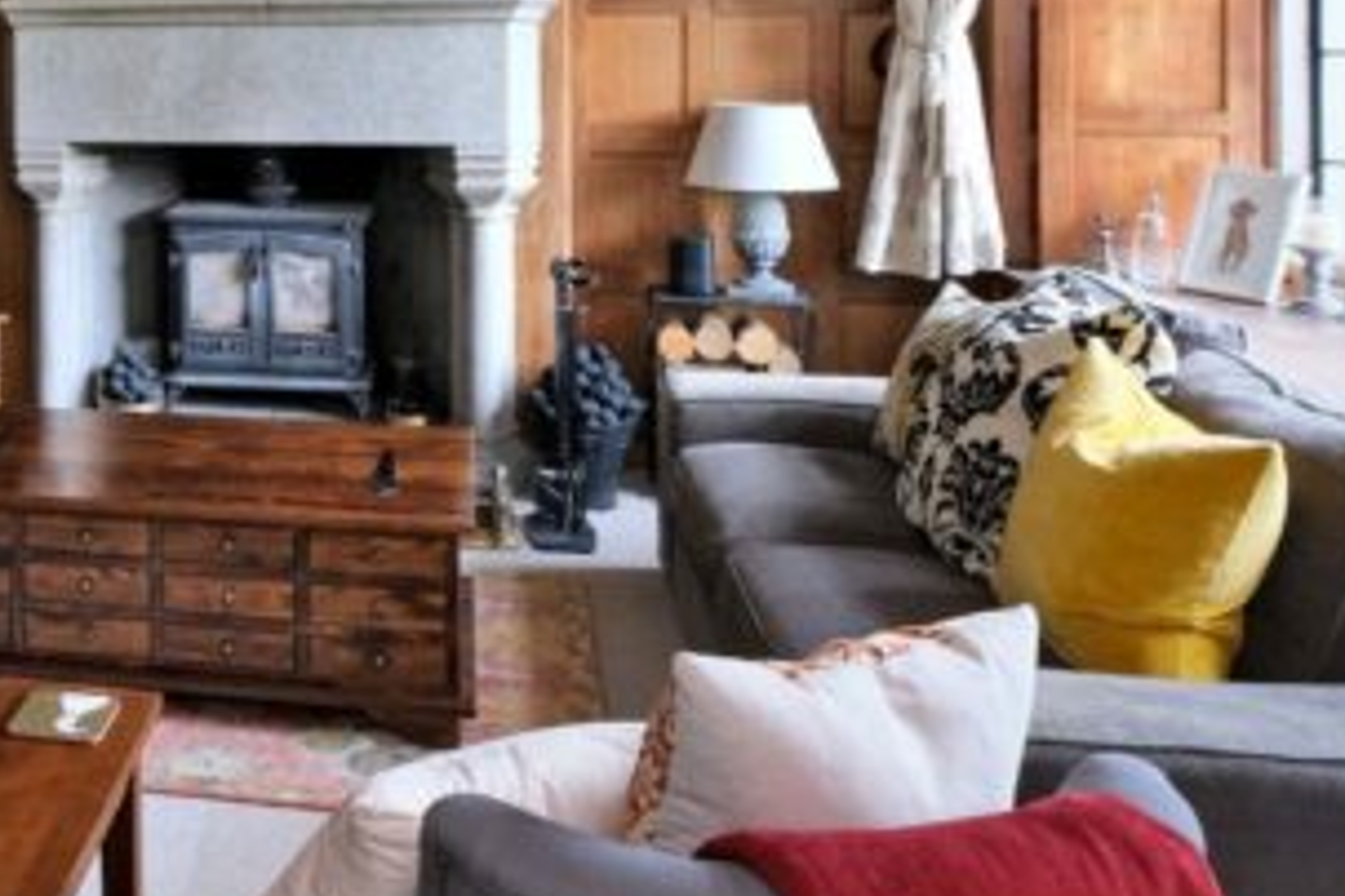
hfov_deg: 45.8
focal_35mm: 38
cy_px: 35
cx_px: 129
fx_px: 1420
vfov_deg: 32.7
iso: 800
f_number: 8
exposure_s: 1/15
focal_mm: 10
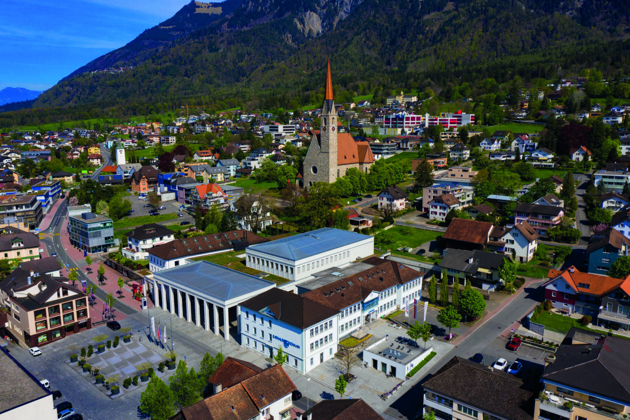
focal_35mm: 28
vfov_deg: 46.4
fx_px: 490
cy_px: 210
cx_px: 315
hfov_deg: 65.5
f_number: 5.6
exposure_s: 1/1000
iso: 100
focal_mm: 10.26
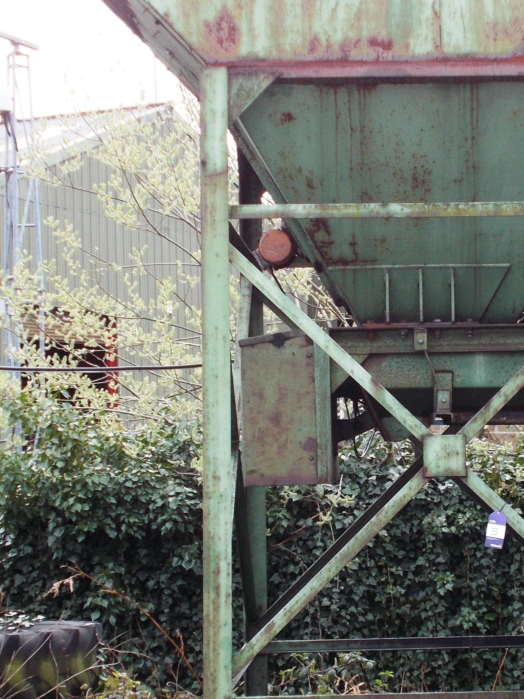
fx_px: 1756
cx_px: 462
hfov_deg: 16.8
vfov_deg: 22.5
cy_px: 364
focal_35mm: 87
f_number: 3.9
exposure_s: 1/160
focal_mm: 6.9
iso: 80
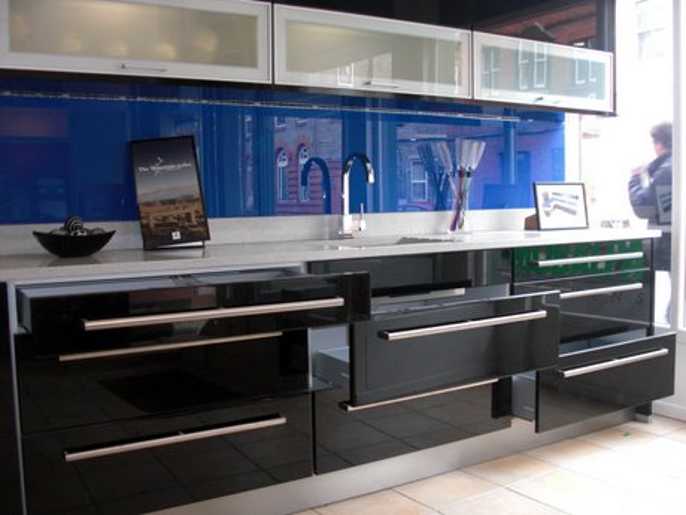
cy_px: 258
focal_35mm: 36
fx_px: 713
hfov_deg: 51.4
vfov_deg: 39.7
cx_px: 343
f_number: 2.8
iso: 200
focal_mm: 6.3
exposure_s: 1/30
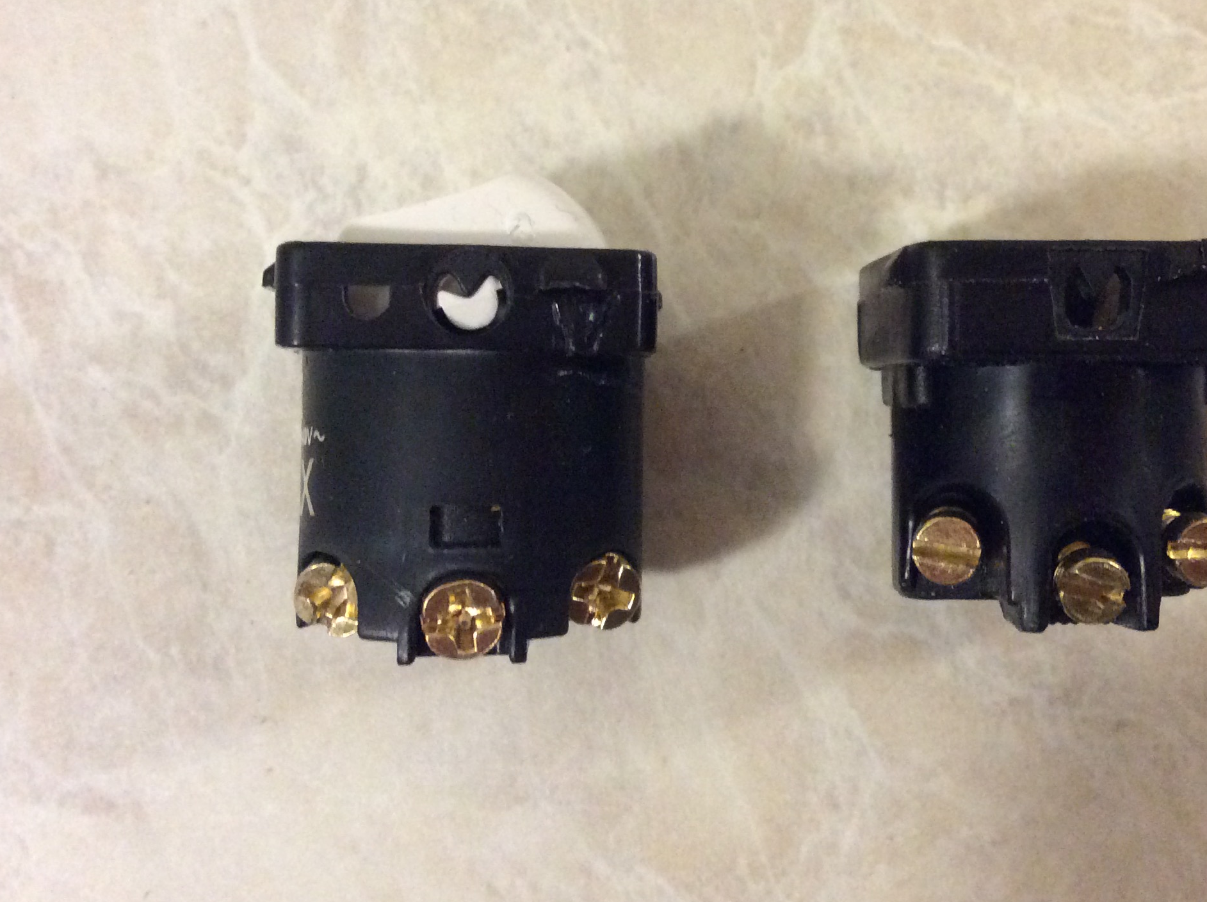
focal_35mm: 44
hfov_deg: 42.6
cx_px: 781
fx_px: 1532
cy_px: 350
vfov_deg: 32.7
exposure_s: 1/17
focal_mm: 3.3
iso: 320
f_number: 2.4
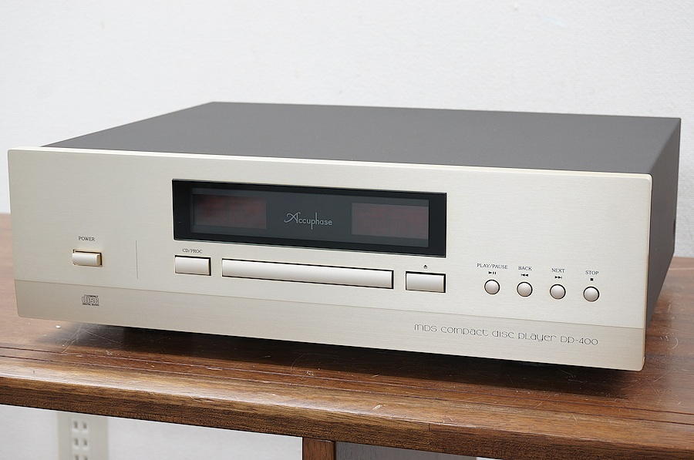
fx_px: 1299
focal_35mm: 68
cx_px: 347
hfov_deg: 29.9
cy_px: 230
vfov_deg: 20.1
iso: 200
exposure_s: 1/8
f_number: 7.1
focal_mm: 45
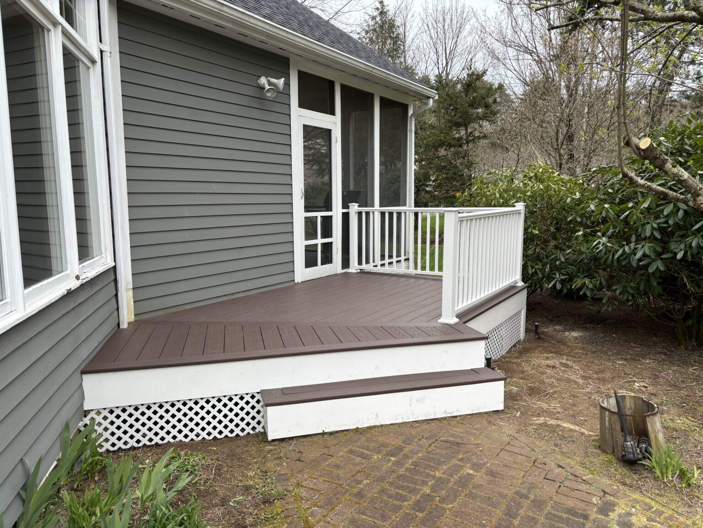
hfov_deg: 67.3
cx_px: 352
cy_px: 264
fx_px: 528
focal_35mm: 26
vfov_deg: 53.1
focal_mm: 5.96
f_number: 1.6
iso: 50
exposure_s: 1/565
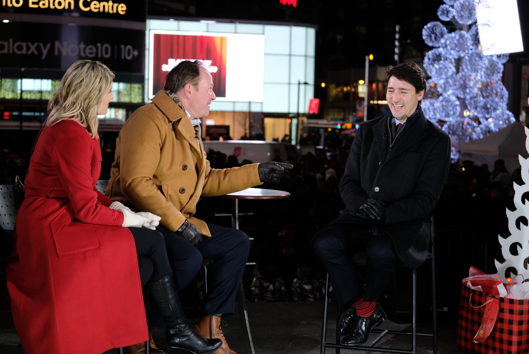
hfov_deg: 26.0
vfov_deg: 17.5
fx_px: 1147
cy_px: 177
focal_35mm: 78
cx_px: 264
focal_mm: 52
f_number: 3.6
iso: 800
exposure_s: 1/125
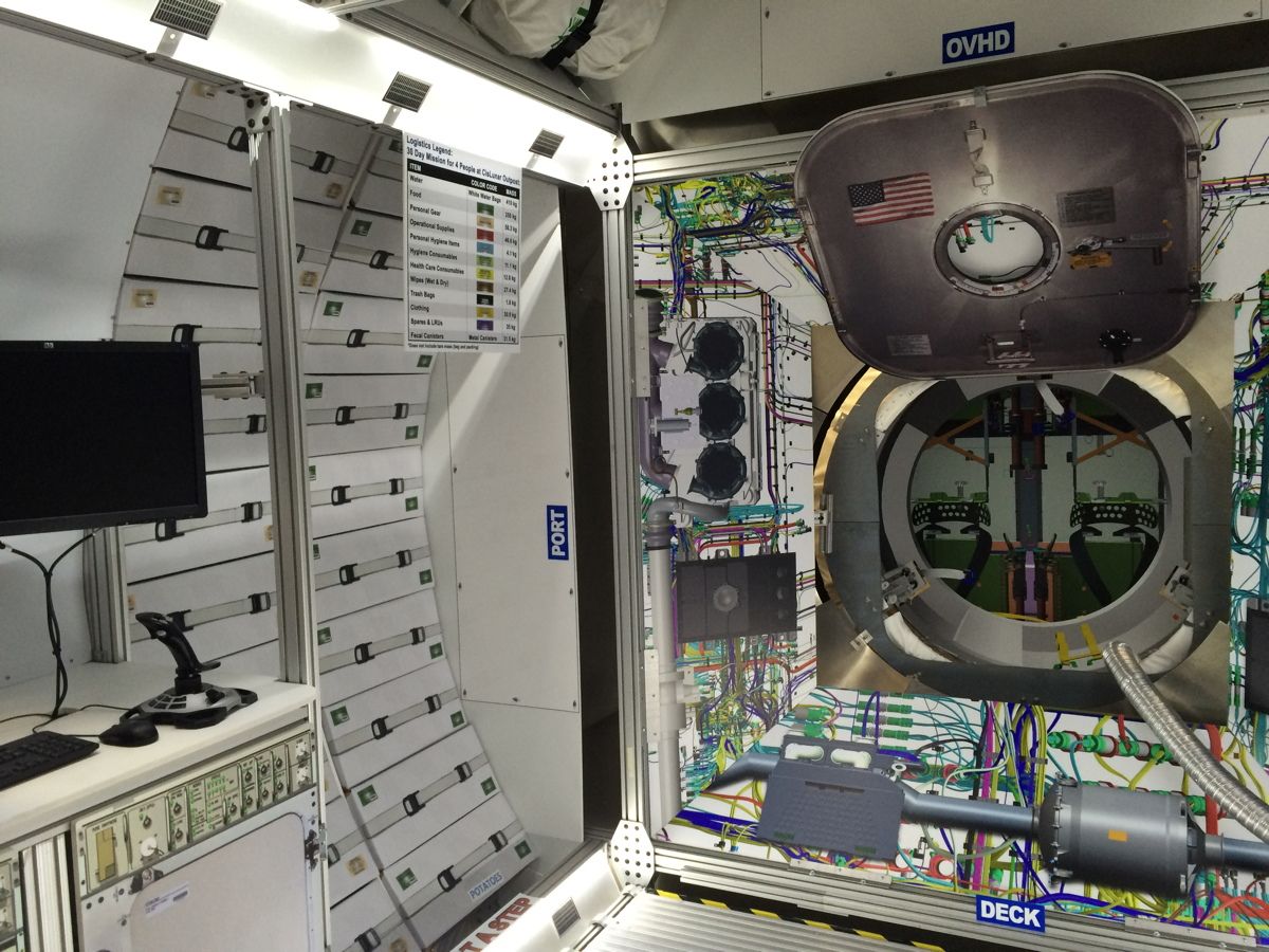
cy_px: 476
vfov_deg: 48.2
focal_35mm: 29
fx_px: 1063
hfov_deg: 61.7
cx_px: 634
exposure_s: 1/30
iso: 50
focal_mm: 4.15
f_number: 2.2
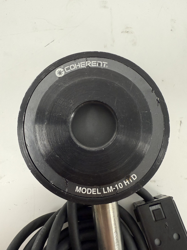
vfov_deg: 71.6
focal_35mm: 24
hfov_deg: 56.8
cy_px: 125
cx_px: 94
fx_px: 173
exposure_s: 1/120
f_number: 2.2
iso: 250
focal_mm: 2.22
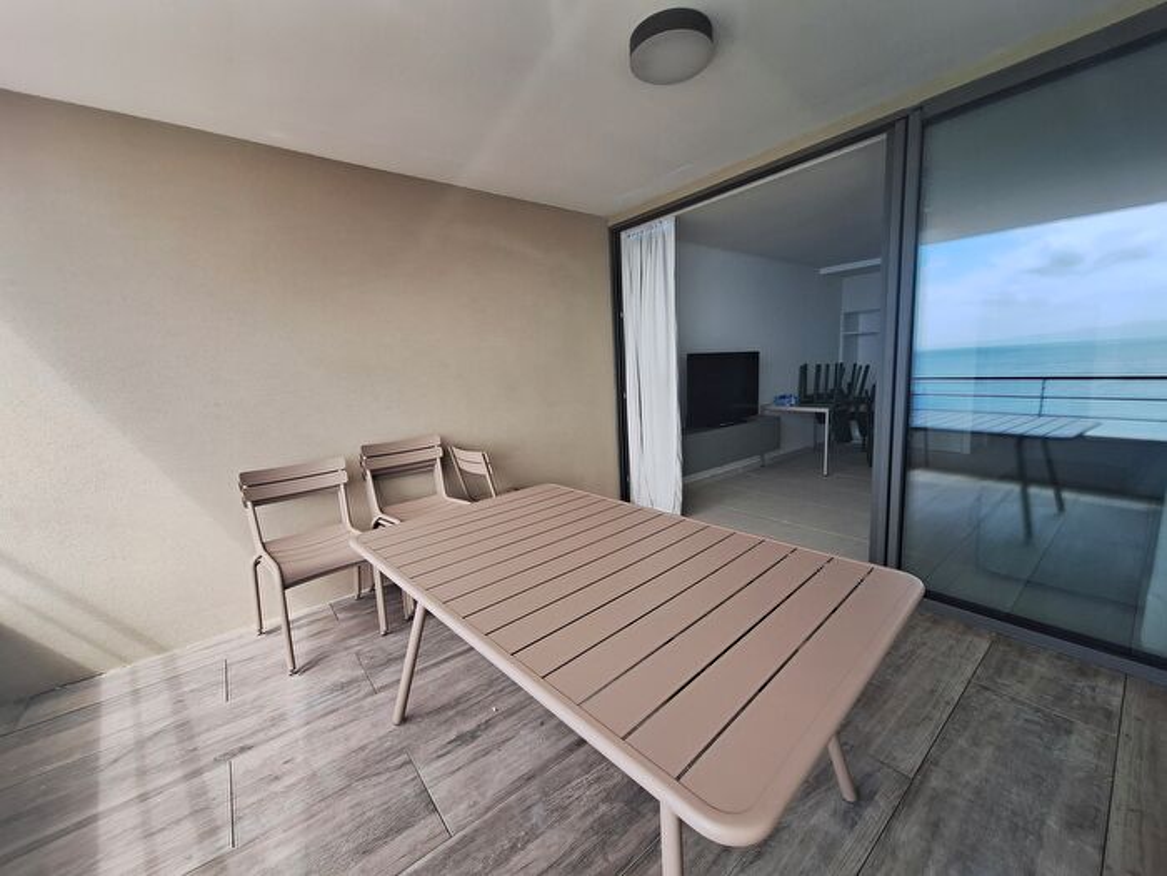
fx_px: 438
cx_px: 584
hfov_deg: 106.2
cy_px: 438
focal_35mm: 13
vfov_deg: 89.9
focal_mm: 1.74
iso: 40
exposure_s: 1/291
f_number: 2.2
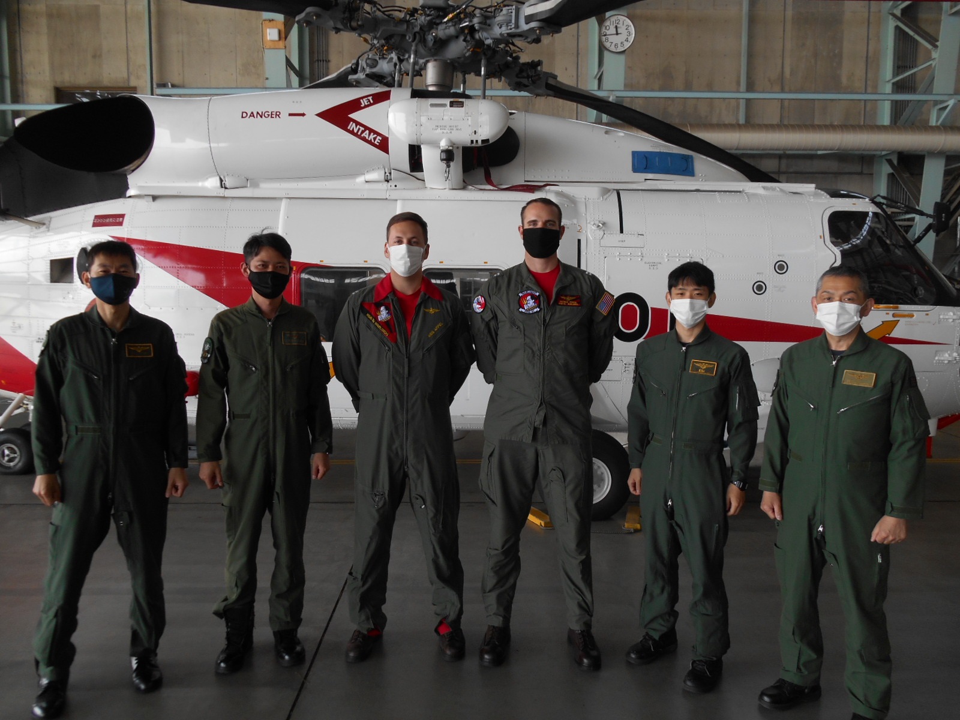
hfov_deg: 67.3
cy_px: 360
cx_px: 480
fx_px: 721
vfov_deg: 53.1
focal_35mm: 26
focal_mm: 4.7
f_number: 3.4
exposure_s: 1/80
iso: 80
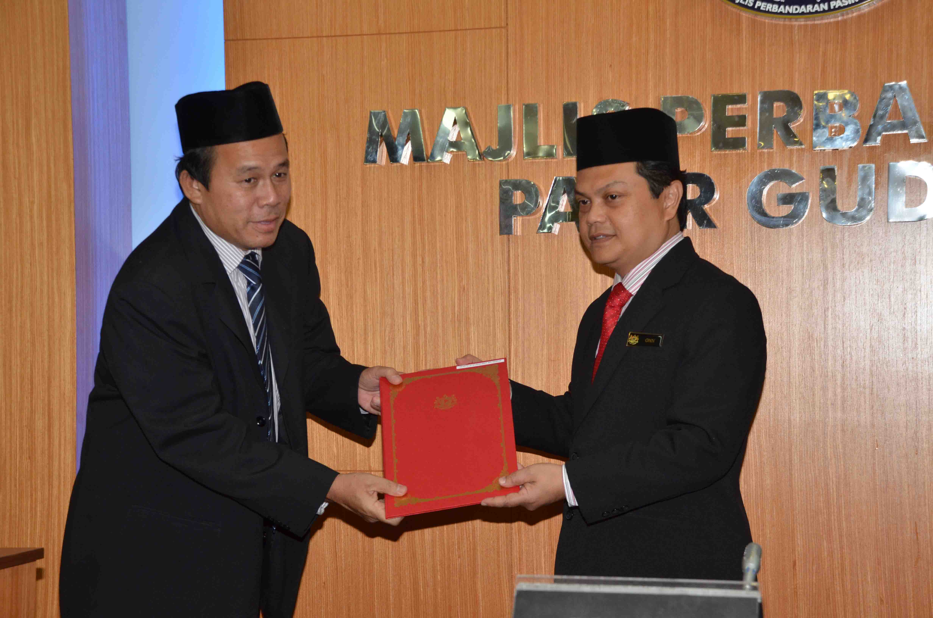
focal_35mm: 72
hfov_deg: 28.1
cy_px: 309
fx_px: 1862
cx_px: 466
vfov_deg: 18.8
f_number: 4.8
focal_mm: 48
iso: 800
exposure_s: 1/60
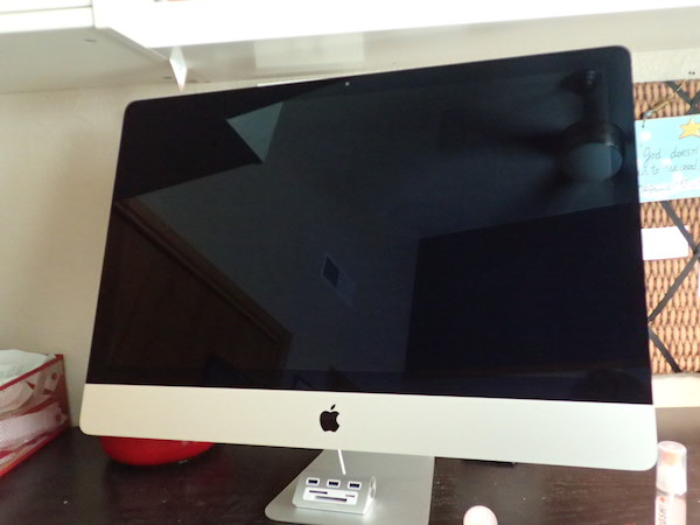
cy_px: 262
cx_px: 350
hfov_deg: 60.0
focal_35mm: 30
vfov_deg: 46.8
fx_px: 607
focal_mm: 5.5
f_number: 2.3
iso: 1250
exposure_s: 1/30
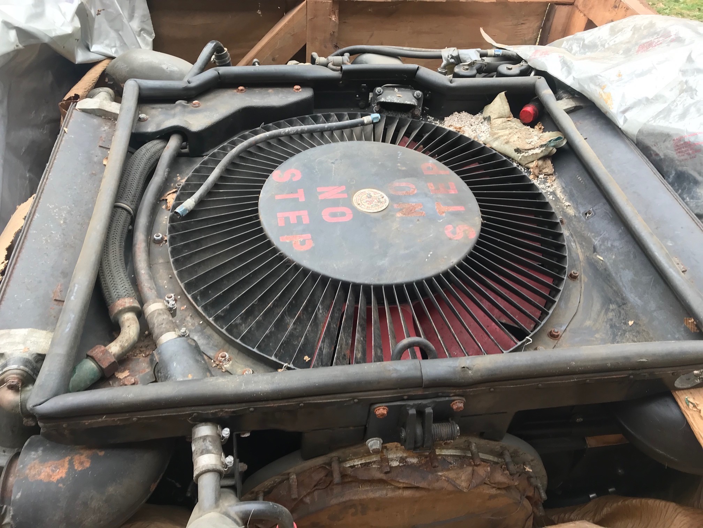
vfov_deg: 49.7
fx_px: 569
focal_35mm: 28
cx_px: 352
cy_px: 264
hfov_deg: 63.4
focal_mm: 3.99
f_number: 1.8
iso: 20
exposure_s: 1/135
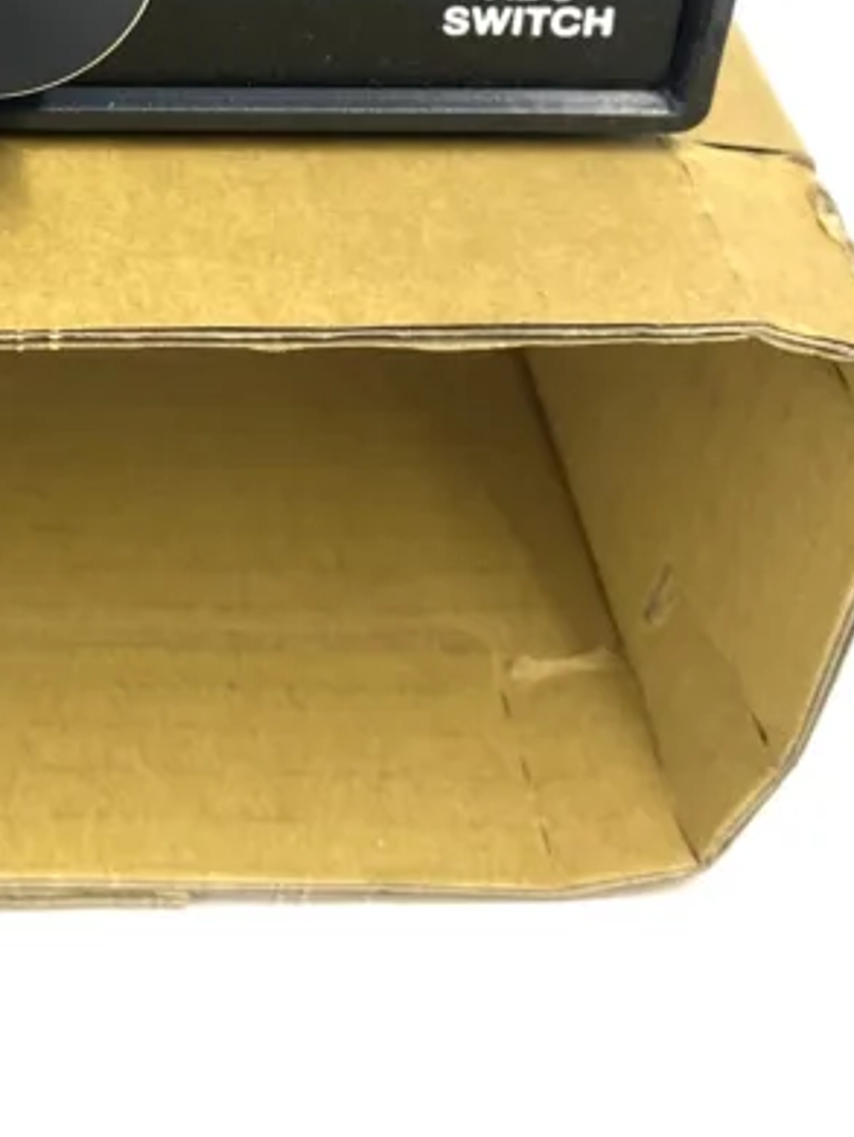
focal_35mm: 80
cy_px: -13
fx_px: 2629
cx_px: -4
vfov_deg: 23.3
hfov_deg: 18.0
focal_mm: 4.25
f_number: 1.8
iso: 64
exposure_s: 1/60
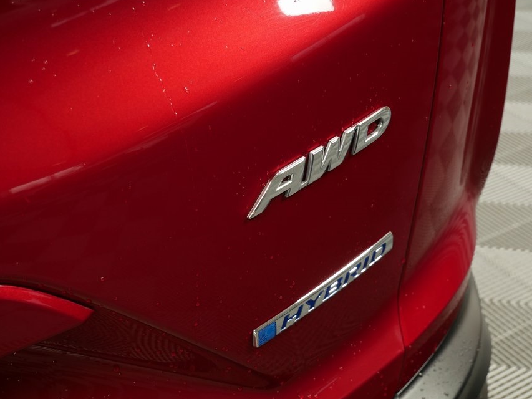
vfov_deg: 30.2
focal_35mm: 48
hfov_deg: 39.6
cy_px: 236
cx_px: 307
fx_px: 738
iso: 250
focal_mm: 20
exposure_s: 1/200
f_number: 5
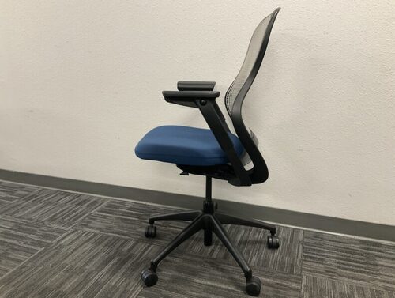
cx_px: 198
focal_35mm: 29
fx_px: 332
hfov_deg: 61.6
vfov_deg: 48.4
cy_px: 149
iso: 125
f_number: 1.8
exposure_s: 1/60
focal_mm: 3
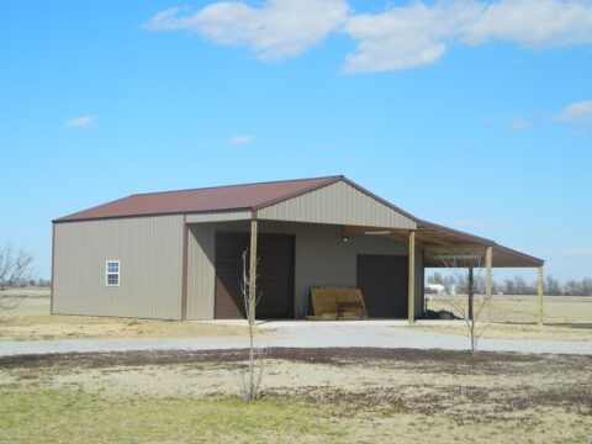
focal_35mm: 70
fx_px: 1197
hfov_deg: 27.8
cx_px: 296
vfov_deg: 21.0
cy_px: 222
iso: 80
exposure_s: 1/800
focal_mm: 12.6
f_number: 4
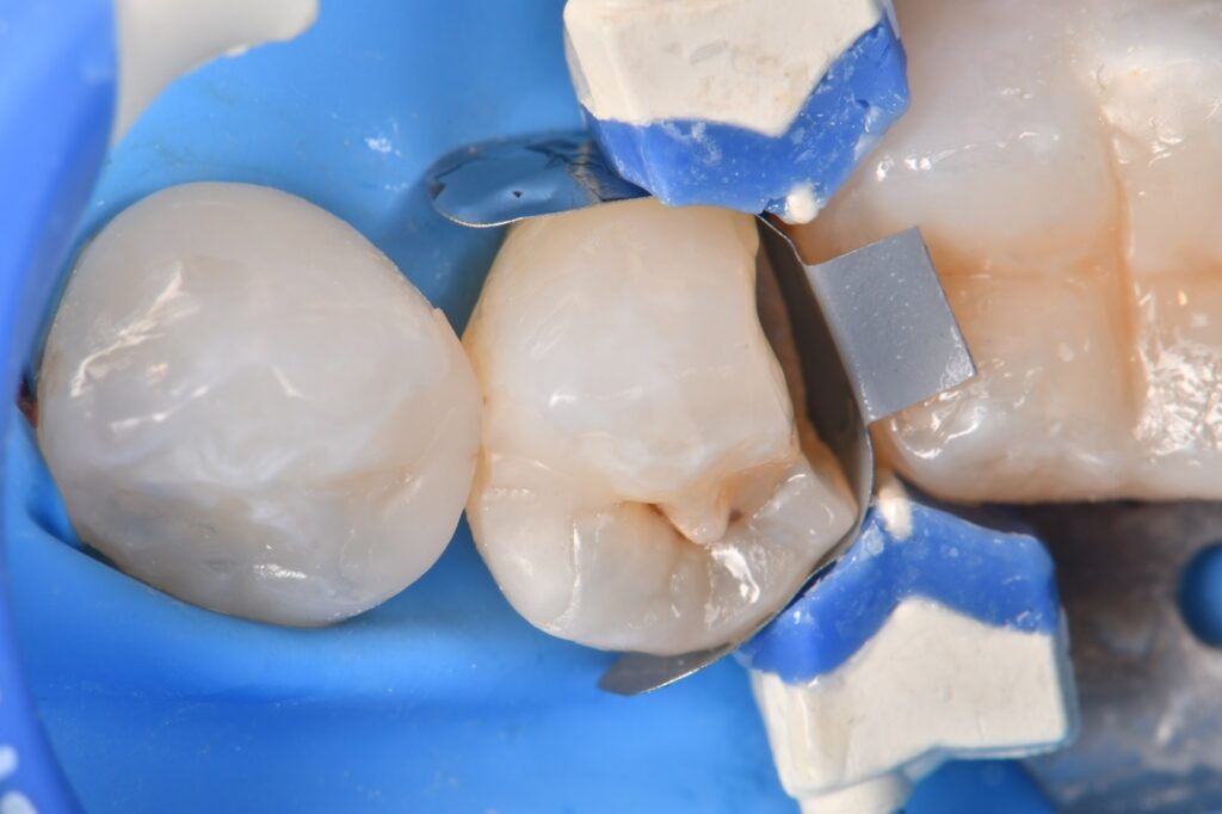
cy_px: 407
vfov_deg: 8.7
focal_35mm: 157
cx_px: 611
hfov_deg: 13.1
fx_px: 5327
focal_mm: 105
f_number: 32
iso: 200
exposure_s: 1/160
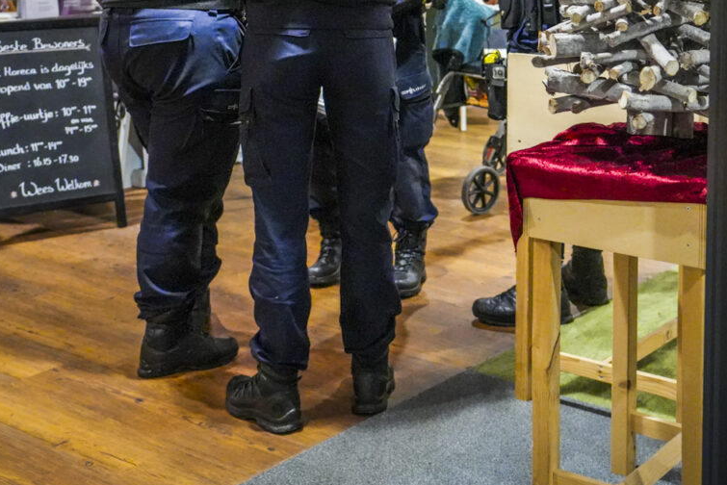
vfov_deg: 21.5
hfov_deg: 32.4
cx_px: 518
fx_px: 1232
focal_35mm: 61
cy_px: -1
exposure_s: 1/400
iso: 10000
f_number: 2.8
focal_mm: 30
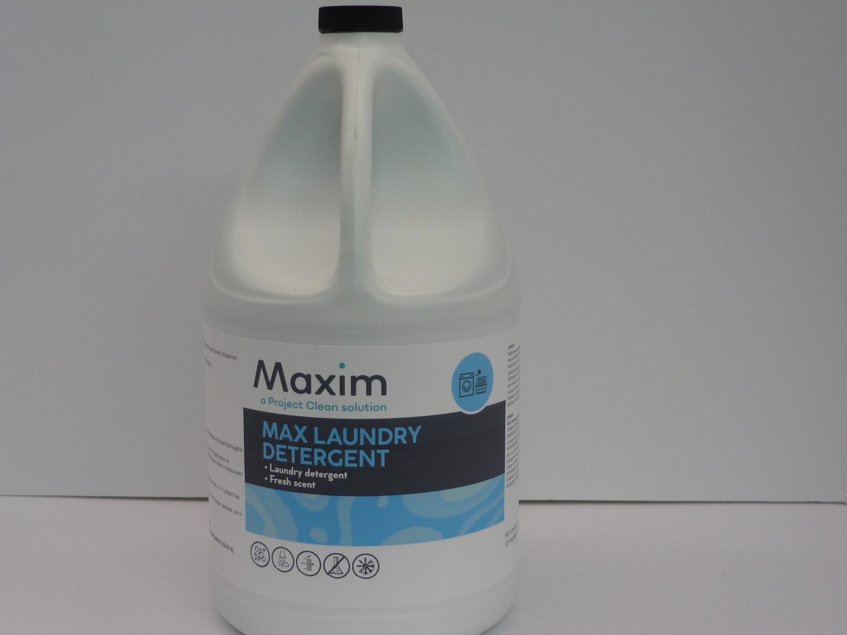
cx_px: 390
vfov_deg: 28.0
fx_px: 1272
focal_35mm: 52
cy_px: 334
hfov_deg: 36.8
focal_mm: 7.8
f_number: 3.1
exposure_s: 1/40
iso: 125
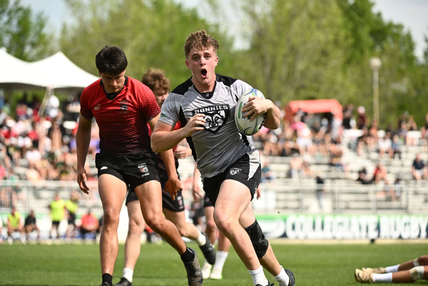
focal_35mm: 220
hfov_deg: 9.4
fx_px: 2615
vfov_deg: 6.2
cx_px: 214
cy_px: 143
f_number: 5.6
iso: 250
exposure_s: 1/1250
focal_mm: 220
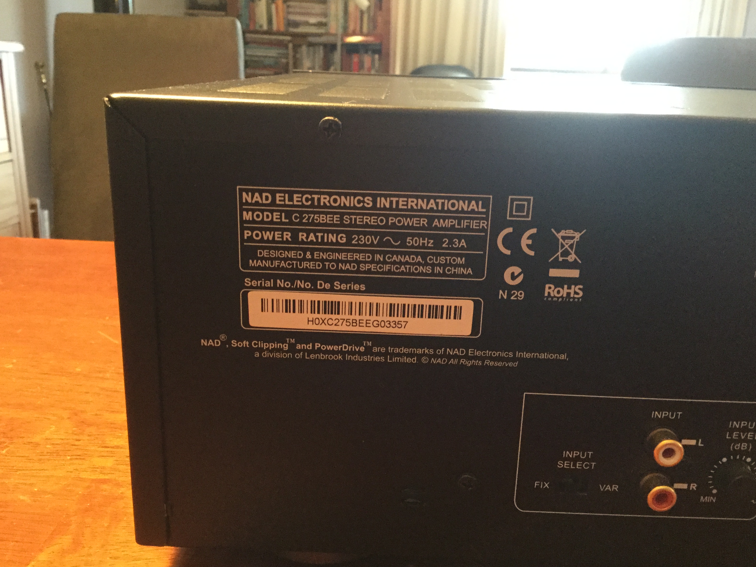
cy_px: 281
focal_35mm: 32
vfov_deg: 44.2
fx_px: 699
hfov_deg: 56.8
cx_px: 386
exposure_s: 1/17
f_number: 2.4
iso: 200
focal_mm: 3.3
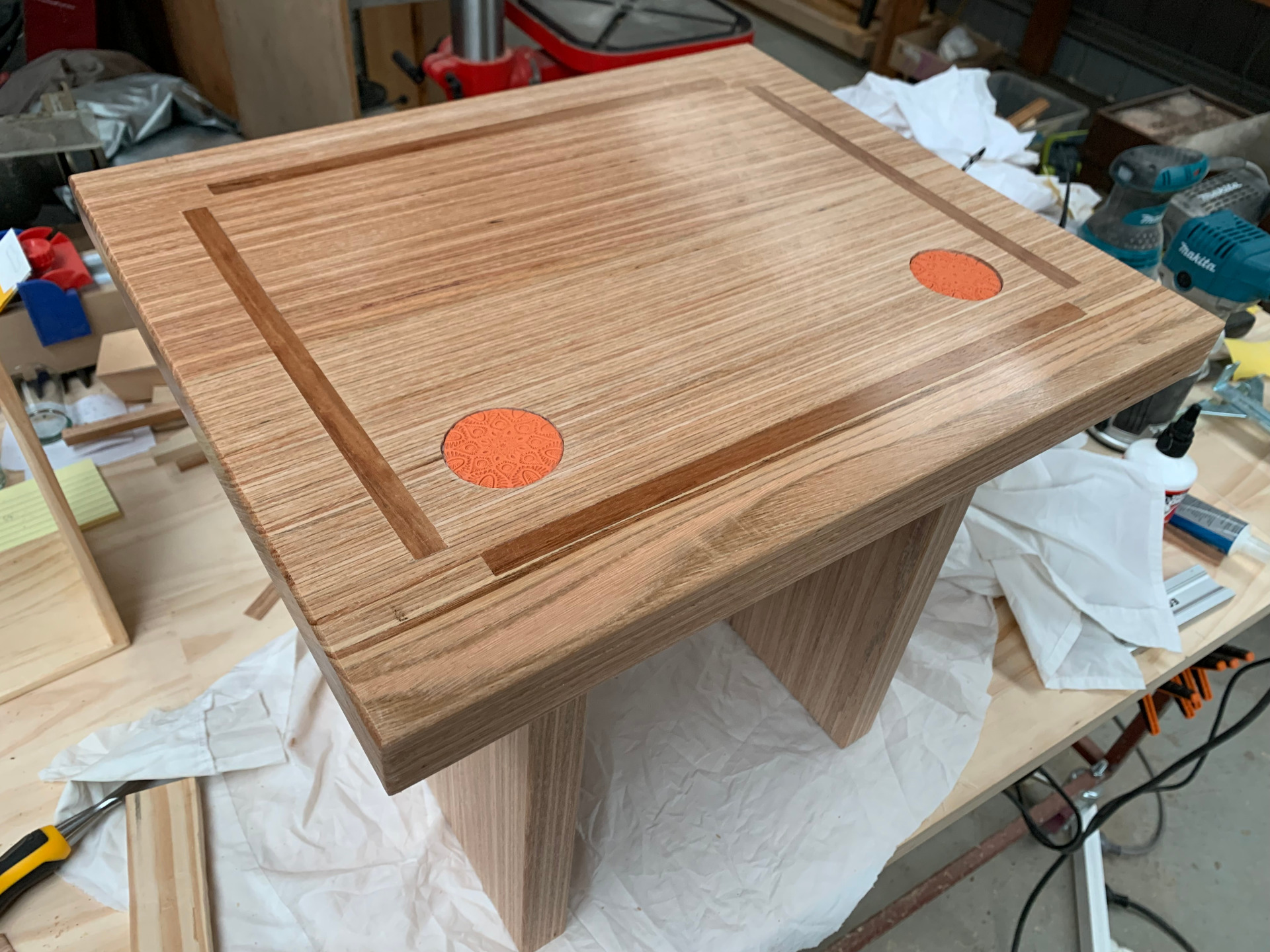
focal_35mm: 26
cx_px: 635
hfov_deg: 67.3
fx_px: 954
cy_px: 476
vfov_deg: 53.1
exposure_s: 1/60
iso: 125
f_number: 1.8
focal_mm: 4.25
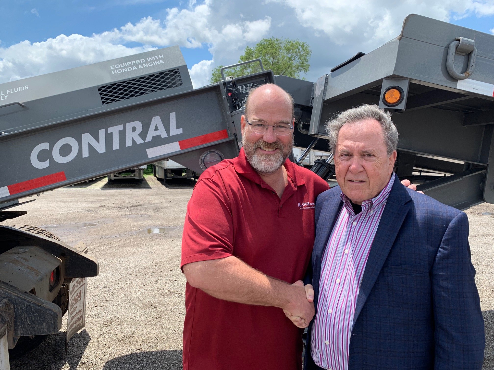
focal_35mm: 26
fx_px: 371
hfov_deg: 67.3
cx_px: 247
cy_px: 185
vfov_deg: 53.1
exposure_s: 1/1368
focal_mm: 4.25
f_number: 1.8
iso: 25
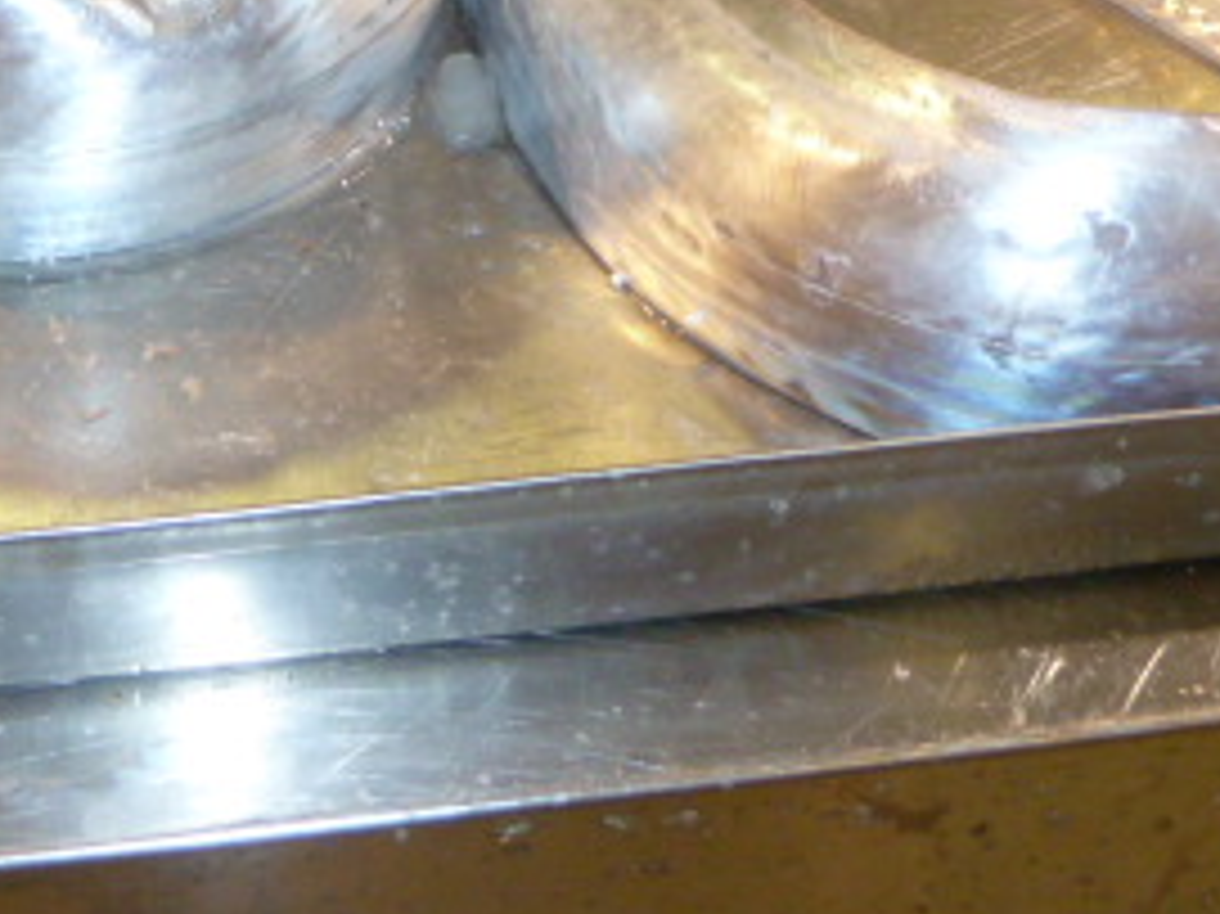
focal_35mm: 59
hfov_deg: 32.2
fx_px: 2078
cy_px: -86
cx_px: 338
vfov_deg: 23.3
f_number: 3.3
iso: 250
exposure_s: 1/30
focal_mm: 4.1
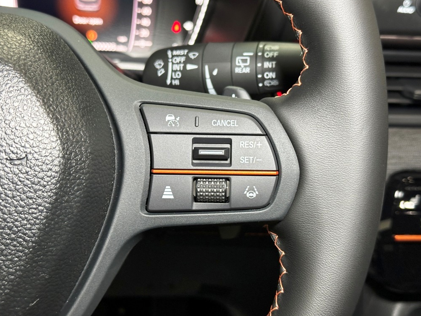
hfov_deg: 38.9
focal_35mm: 49
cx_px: 209
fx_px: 596
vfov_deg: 29.7
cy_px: 159
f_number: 1.78
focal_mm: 6.86
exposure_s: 1/40
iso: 400
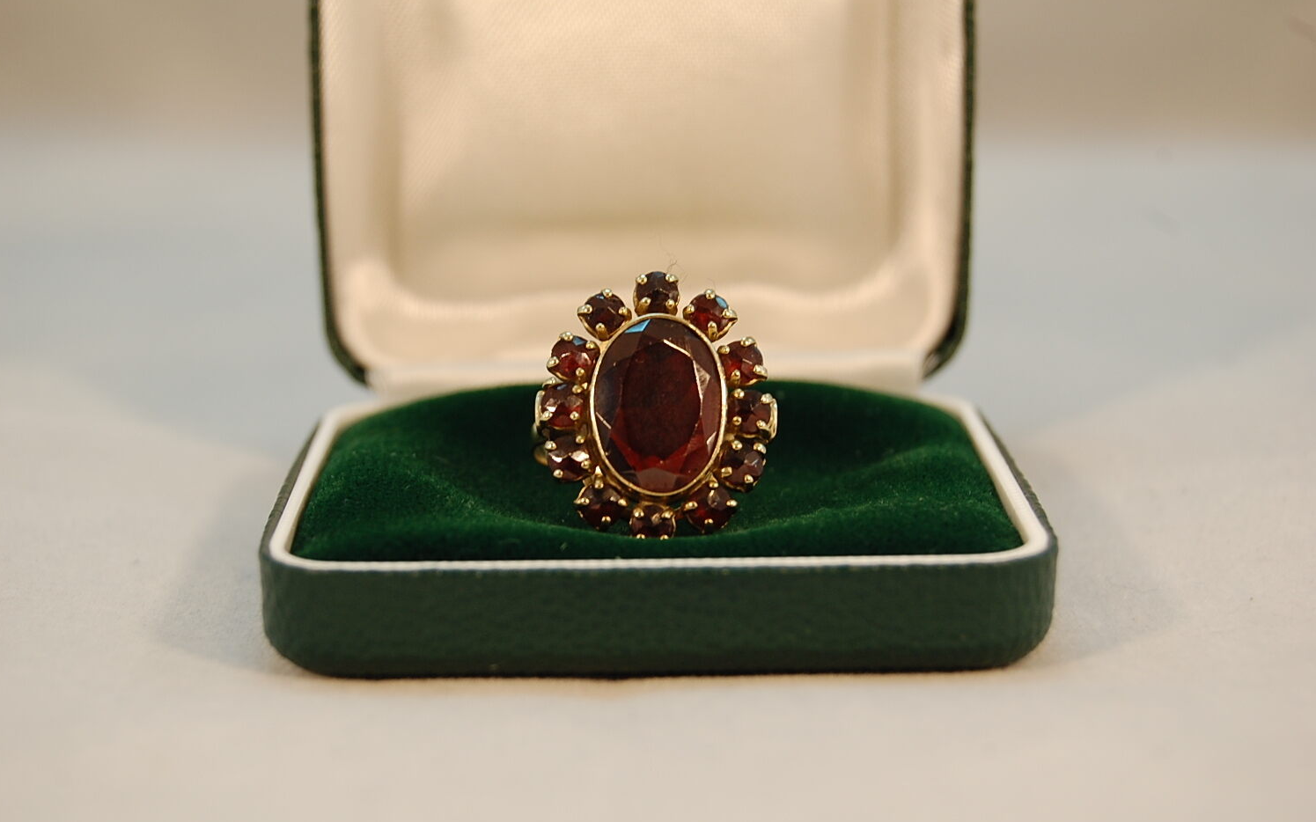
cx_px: 656
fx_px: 3031
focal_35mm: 85
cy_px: 401
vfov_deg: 15.4
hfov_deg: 24.5
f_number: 5.6
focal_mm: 55
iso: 400
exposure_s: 1/50
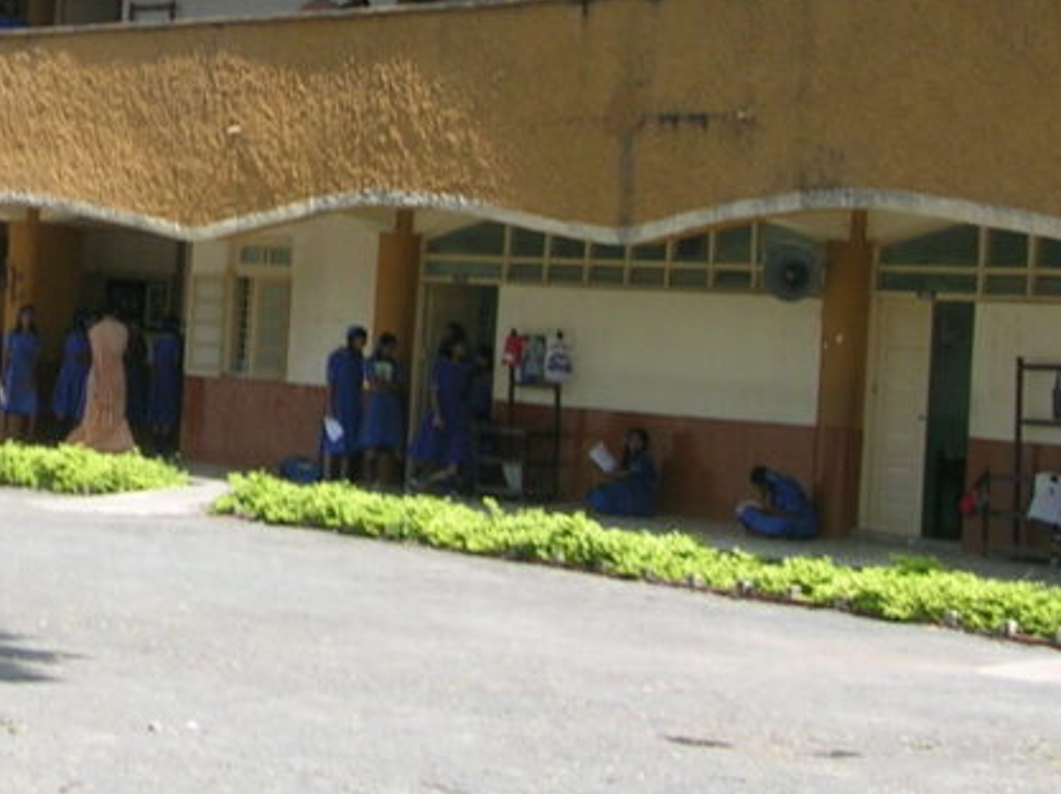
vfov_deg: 12.4
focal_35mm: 118
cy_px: 3
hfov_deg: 16.4
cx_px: 53
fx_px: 3614
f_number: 5.3
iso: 50
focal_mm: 7.3
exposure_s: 1/165
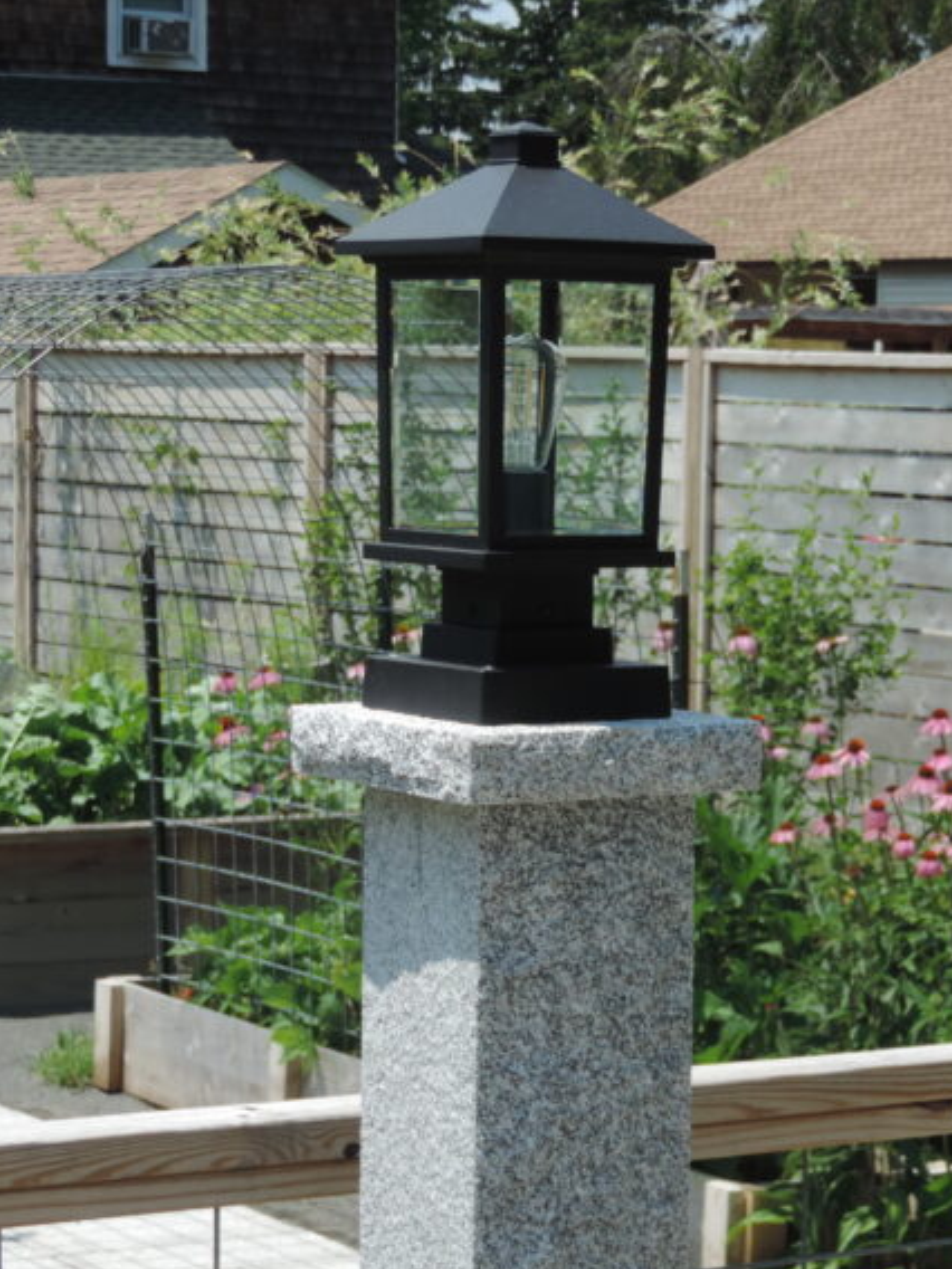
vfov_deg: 17.7
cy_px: 860
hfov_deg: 13.3
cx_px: 574
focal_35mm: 111
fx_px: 4070
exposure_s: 1/640
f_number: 3.9
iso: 80
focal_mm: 13.3
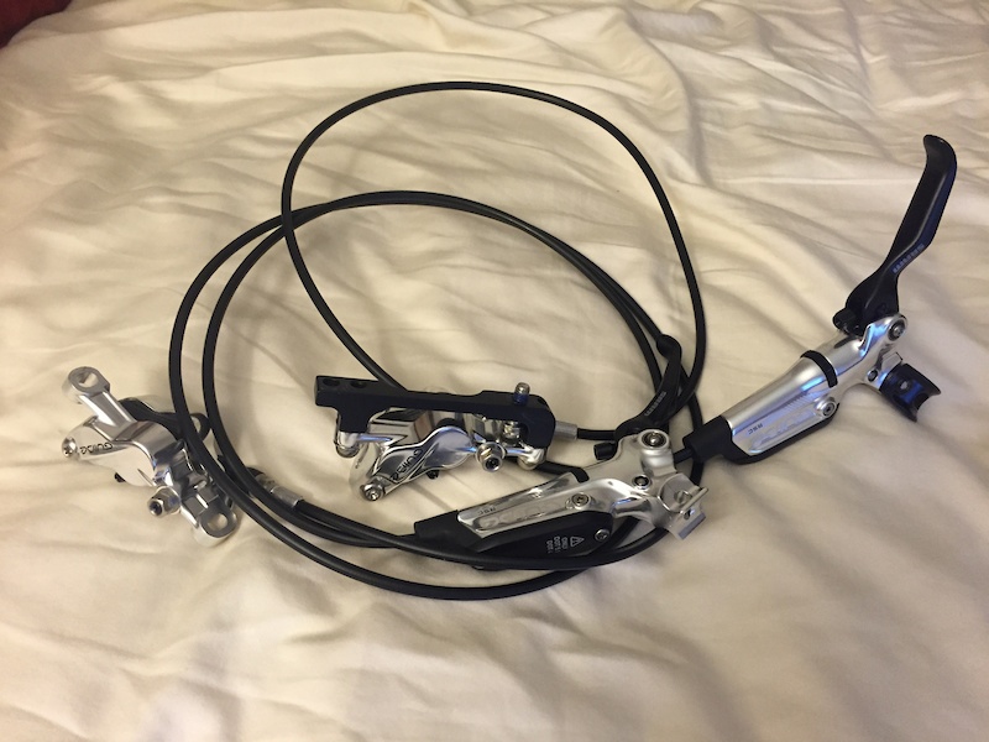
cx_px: 494
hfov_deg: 61.7
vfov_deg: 48.2
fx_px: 829
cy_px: 371
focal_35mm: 29
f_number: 2.2
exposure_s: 1/30
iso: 160
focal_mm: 4.15
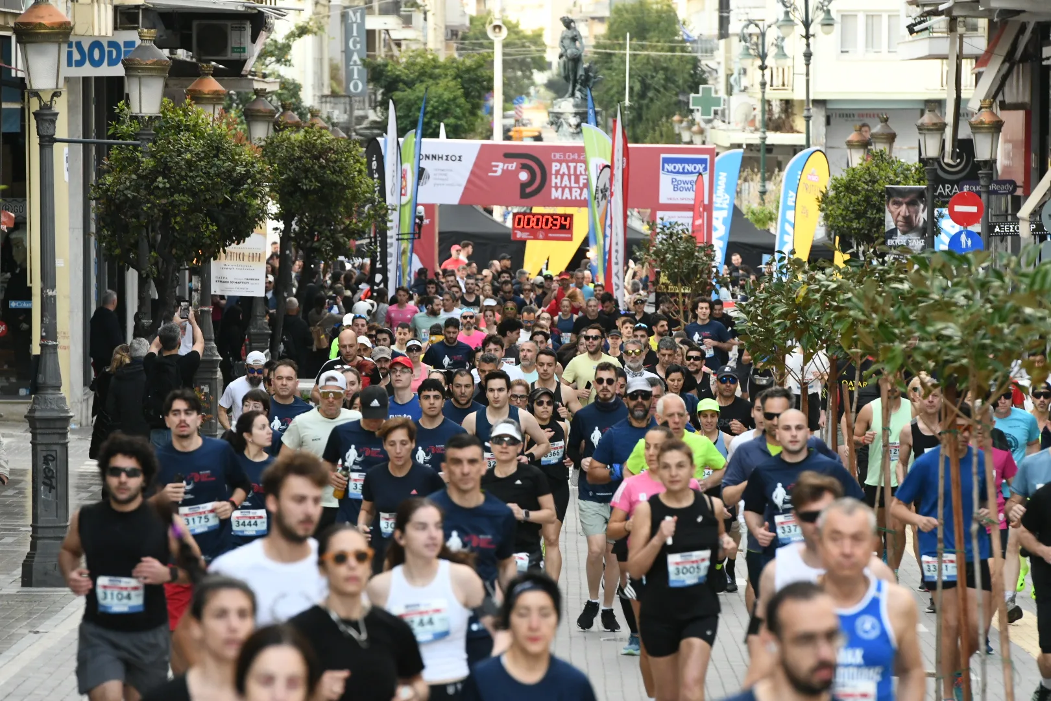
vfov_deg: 4.6
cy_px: 350
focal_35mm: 300
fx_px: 8758
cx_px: 526
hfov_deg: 6.9
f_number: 6.3
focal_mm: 200
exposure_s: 1/640
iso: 1600
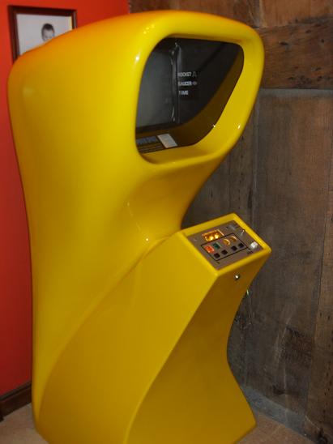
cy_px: 222
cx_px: 166
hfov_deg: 41.8
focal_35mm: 34
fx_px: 436
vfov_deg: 54.0
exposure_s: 1/45
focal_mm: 6.3
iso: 100
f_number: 2.8
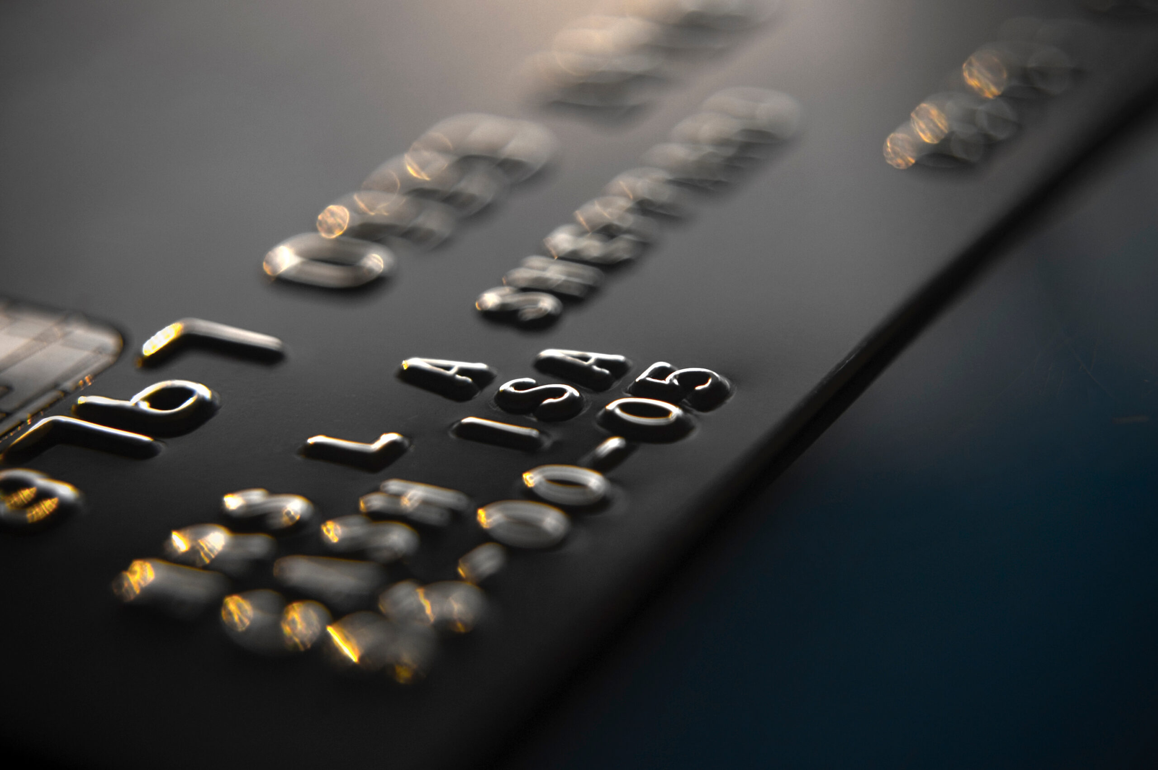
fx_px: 2651
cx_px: 579
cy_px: 385
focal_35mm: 82
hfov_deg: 24.6
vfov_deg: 16.5
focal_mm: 55
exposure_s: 1/60
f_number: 5.6
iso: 800
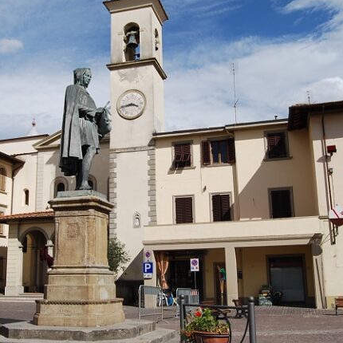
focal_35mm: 41
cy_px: 165
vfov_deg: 40.9
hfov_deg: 40.8
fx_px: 460
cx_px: 140
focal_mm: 18
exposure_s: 1/250
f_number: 10
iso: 100
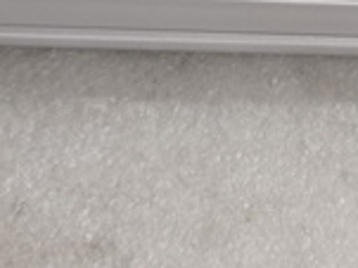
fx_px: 889
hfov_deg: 22.2
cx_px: 322
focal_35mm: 86
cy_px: -4
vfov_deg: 16.8
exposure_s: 1/100
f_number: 1.8
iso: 200
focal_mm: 5.58
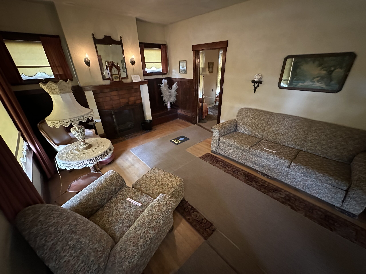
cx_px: 183
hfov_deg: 102.1
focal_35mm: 14
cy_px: 137
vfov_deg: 85.7
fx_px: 148
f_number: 2.2
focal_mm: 2.22
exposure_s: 1/40
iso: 1250
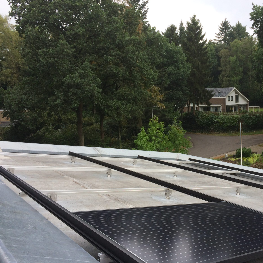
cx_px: 173
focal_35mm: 35
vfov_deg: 47.2
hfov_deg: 46.5
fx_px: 301
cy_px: 130
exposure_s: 1/461
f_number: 2.2
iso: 32
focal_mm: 4.15
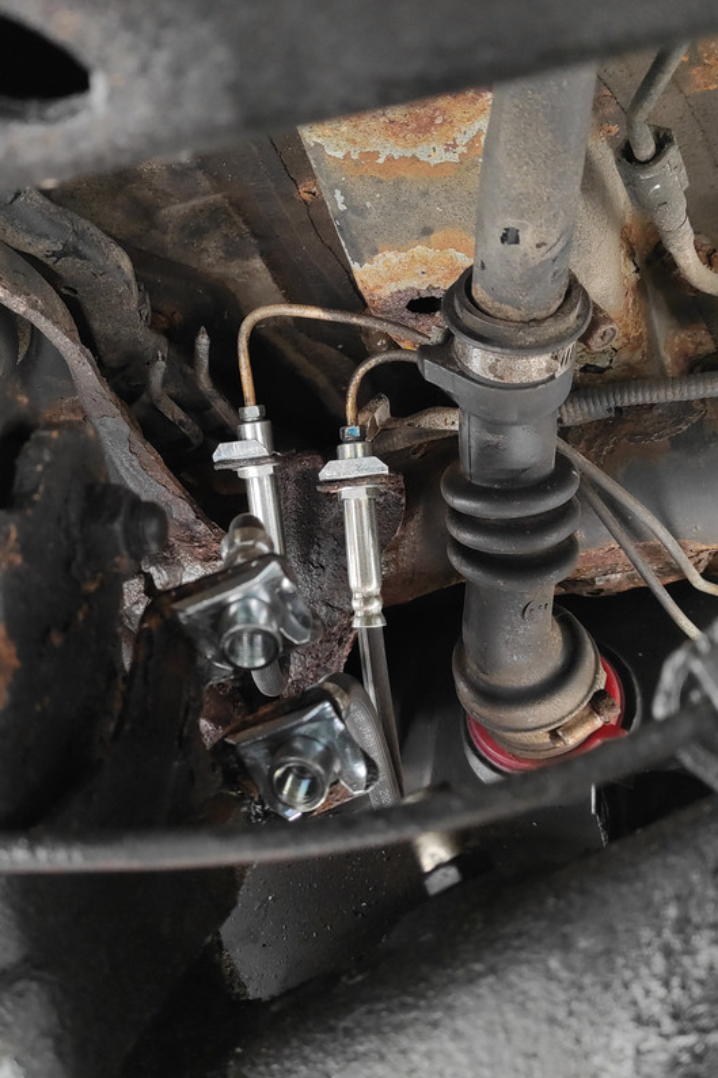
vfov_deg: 54.4
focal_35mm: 35
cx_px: 313
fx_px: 1047
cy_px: 536
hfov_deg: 37.8
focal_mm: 5.43
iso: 231
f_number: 1.89
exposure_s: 1/33
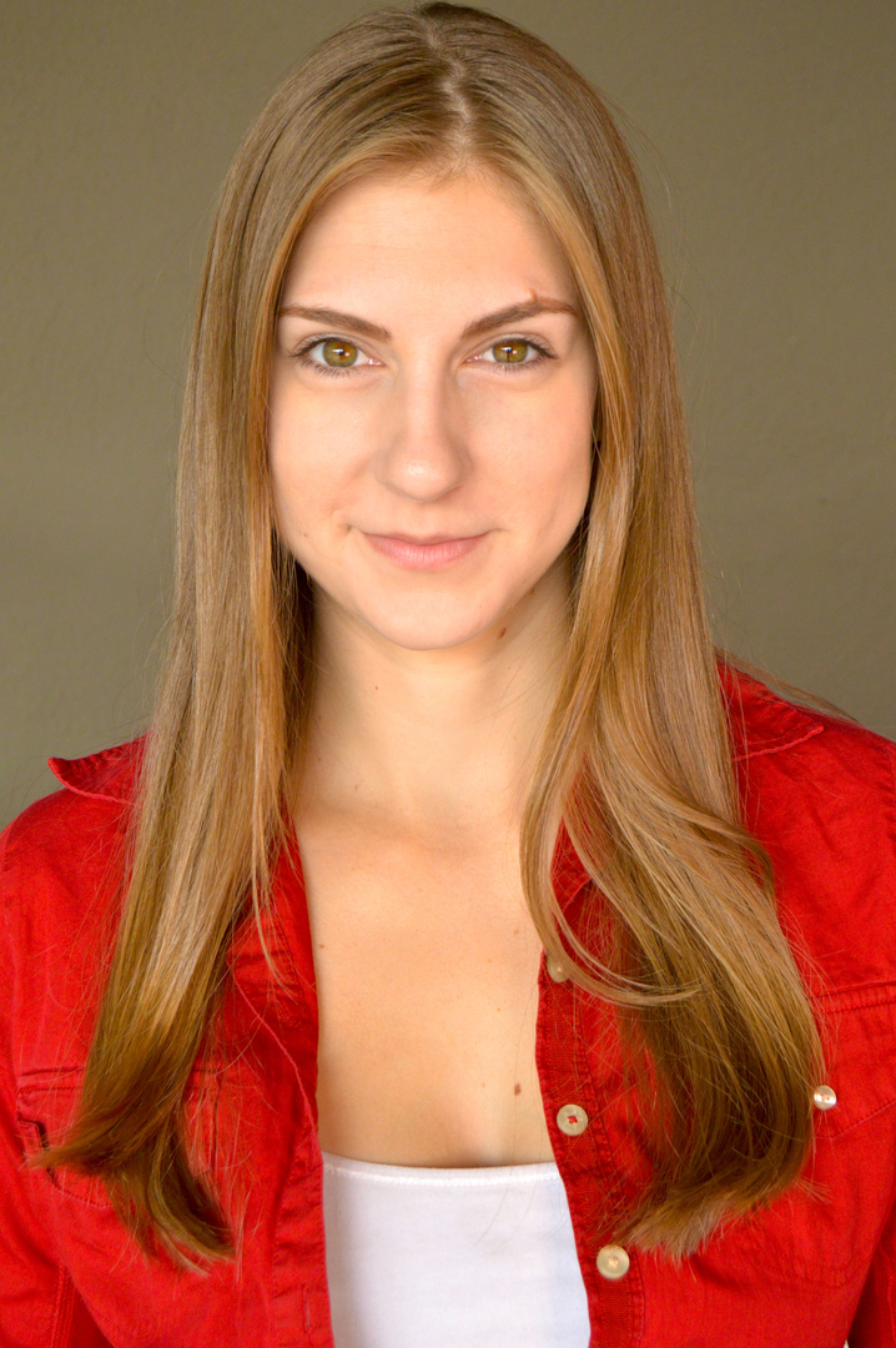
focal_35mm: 60
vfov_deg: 33.4
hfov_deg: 22.6
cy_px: 674
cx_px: 448
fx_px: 2244
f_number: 8
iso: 800
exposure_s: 1/200
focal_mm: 40
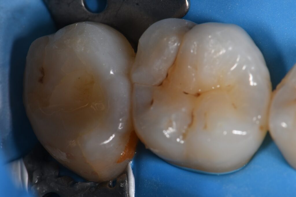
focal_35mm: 157
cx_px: 148
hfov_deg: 13.1
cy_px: 98
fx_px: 1290
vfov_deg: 8.7
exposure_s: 1/160
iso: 200
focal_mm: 105
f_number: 32
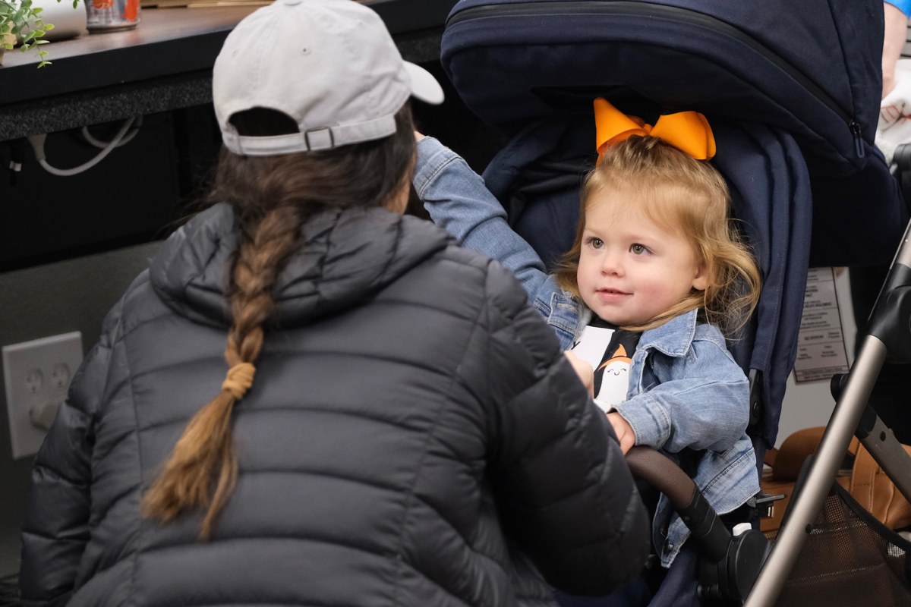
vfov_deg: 6.8
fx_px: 5111
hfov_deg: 10.2
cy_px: 304
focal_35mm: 202
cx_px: 456
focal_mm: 134.4
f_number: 2.8
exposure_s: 1/125
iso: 1600
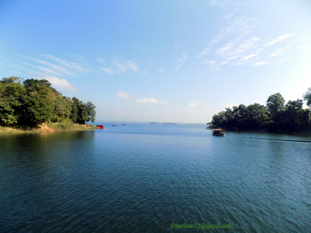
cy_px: 116
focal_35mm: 23
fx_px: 207
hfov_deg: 73.9
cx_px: 156
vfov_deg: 58.9
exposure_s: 1/800
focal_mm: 4
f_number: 3.1
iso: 80
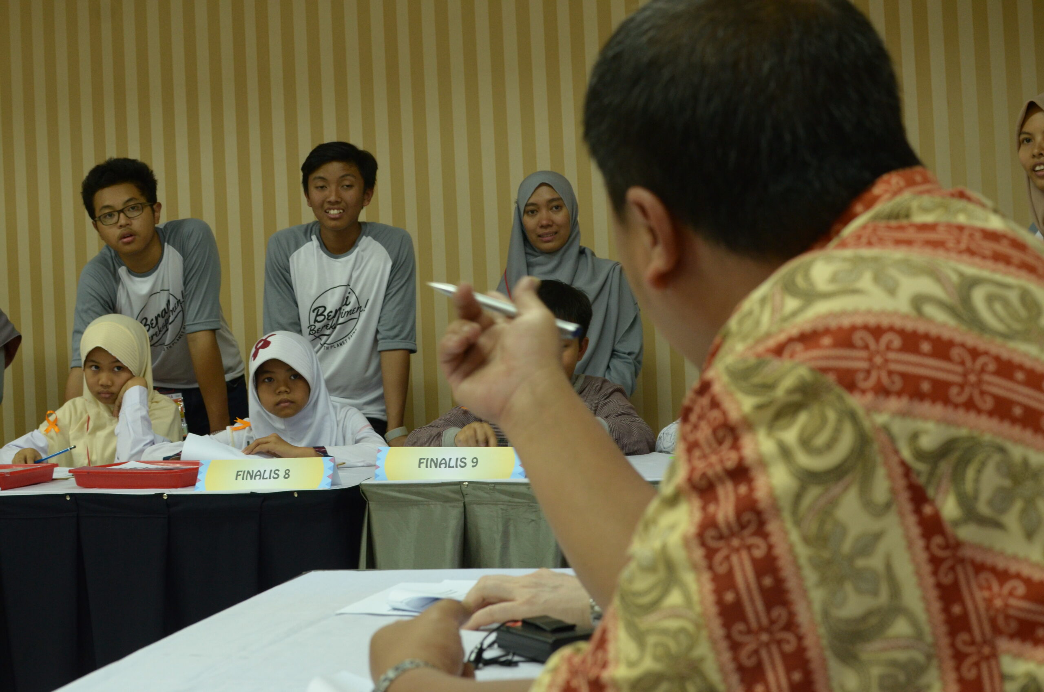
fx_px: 1519
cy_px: 346
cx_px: 522
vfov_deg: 25.6
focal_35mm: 52
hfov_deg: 37.9
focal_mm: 35
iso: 1000
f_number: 5.6
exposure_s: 1/40
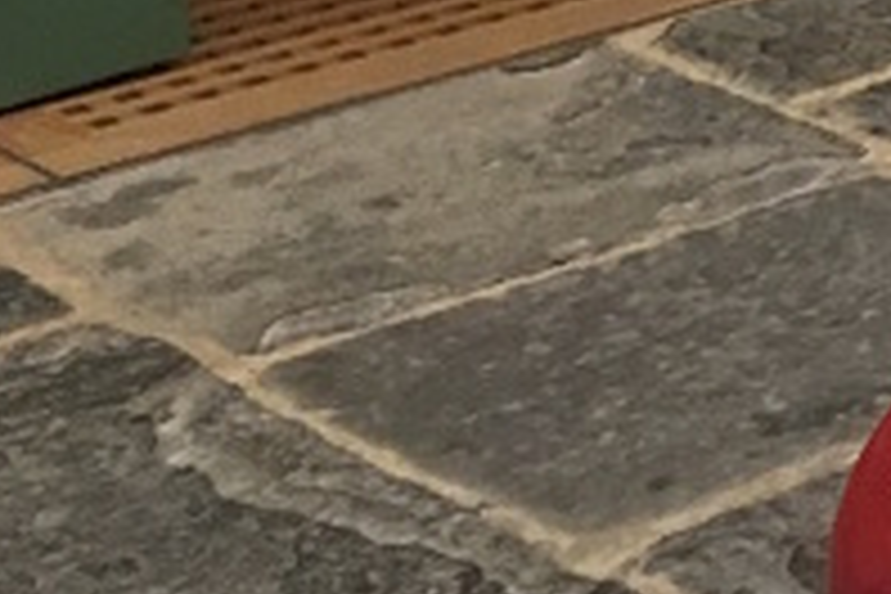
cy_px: -592
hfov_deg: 9.6
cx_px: 2102
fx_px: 4702
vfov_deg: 7.0
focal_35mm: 190
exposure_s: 1/33
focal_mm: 4.15
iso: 125
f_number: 2.2
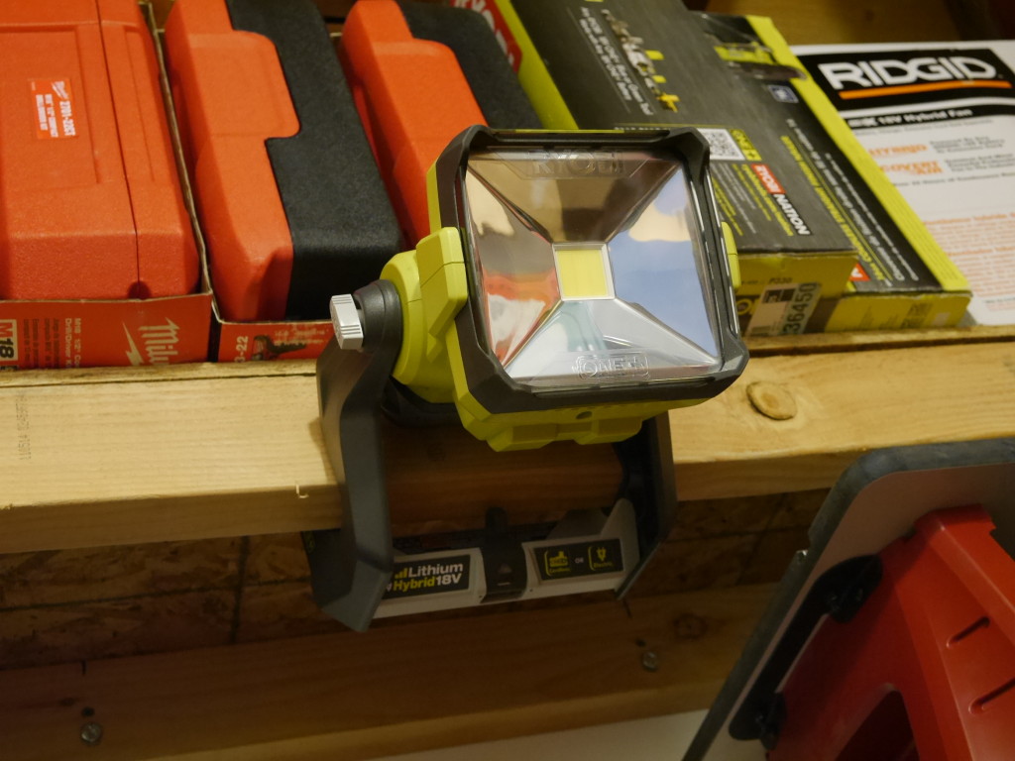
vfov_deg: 30.3
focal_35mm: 48
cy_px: 380
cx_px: 508
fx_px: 1407
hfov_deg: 39.7
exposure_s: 1/60
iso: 2000
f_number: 5.2
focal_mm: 24
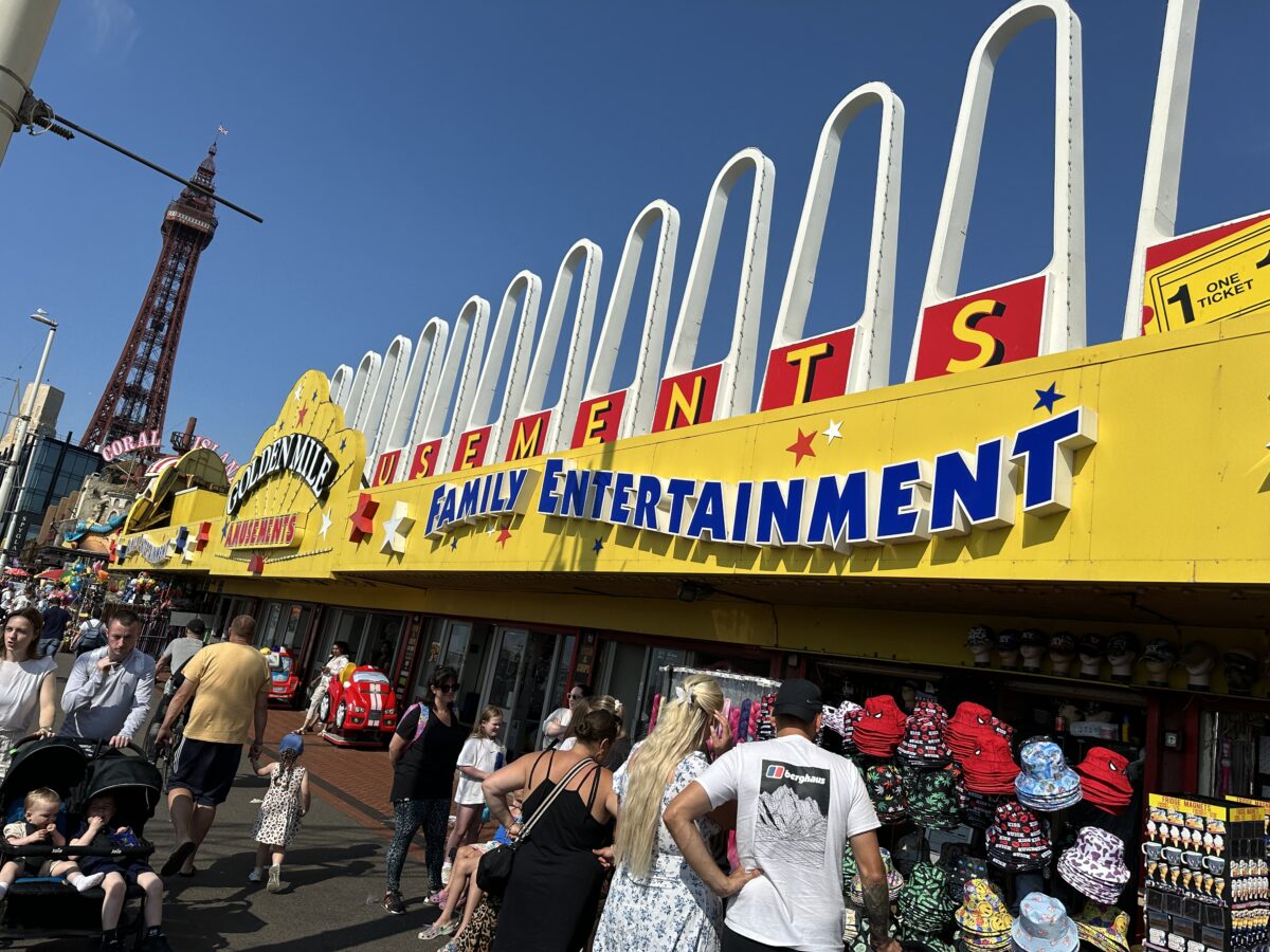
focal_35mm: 24
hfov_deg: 71.6
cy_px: 476
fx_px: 881
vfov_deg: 56.8
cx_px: 635
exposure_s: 1/8929
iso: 80
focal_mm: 6.86
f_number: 1.78
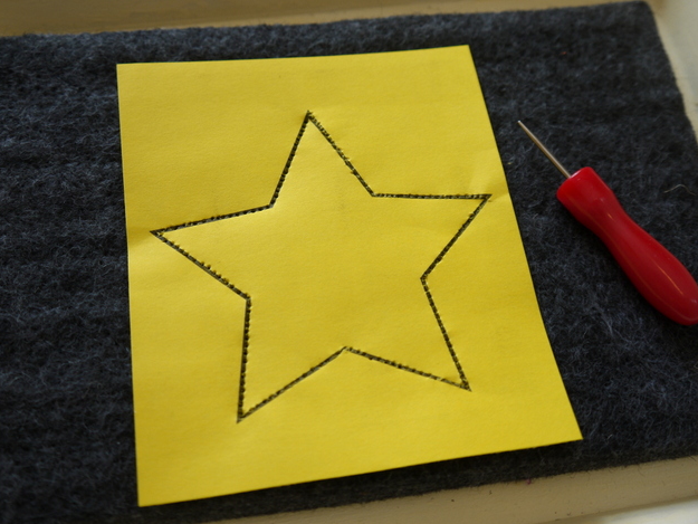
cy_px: 258
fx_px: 867
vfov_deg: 33.6
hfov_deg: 43.8
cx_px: 352
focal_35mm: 43
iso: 100
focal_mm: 21
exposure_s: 1/60
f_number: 4.3
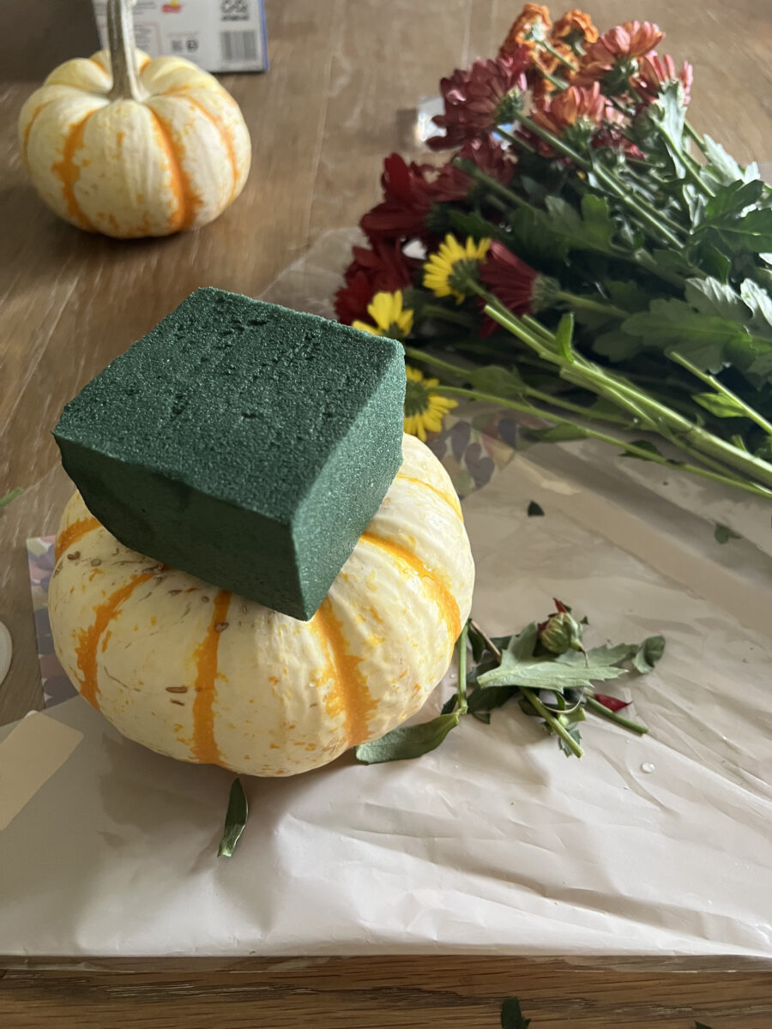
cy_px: 514
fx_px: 773
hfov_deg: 53.1
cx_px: 386
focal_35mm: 26
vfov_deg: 67.3
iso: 500
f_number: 1.5
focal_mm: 5.7
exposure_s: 1/60
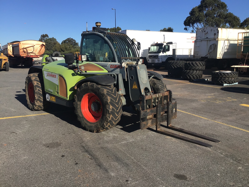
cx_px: 124
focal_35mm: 31
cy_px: 94
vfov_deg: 45.4
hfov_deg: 58.4
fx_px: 223
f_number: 2.4
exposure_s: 1/1294
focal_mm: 3.3
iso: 25
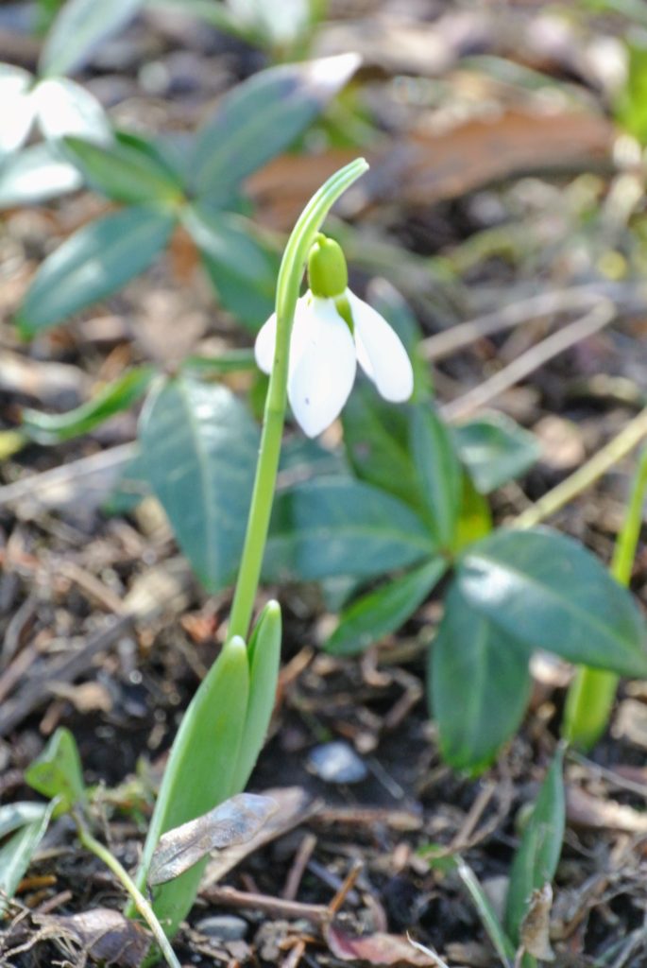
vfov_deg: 6.9
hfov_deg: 4.6
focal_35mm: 297
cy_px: 484
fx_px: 7987
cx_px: 324
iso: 450
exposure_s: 1/125
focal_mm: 110
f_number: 5.6
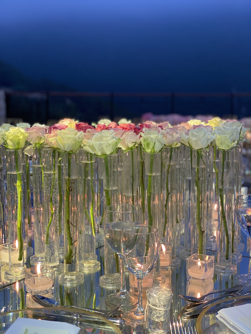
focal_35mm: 52
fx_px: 503
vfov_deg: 36.8
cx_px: 126
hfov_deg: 28.0
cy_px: 167
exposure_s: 1/100
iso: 160
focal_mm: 6
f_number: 2
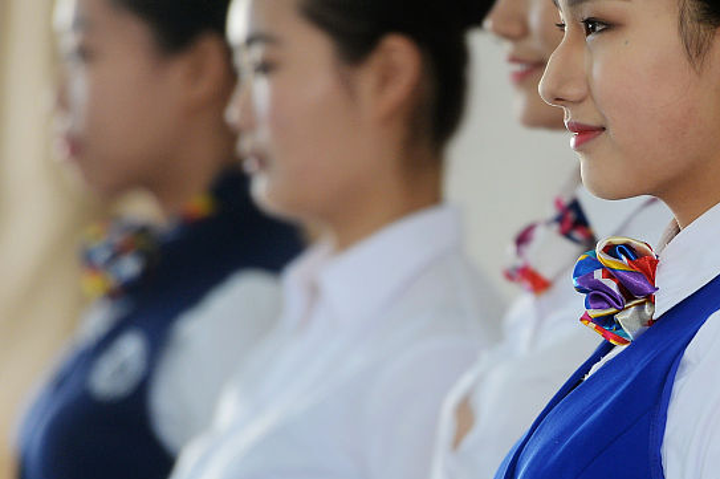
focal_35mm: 442
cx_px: 700
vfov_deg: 3.1
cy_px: 274
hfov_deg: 4.7
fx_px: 8832
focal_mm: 200
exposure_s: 1/100
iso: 800
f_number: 2.8
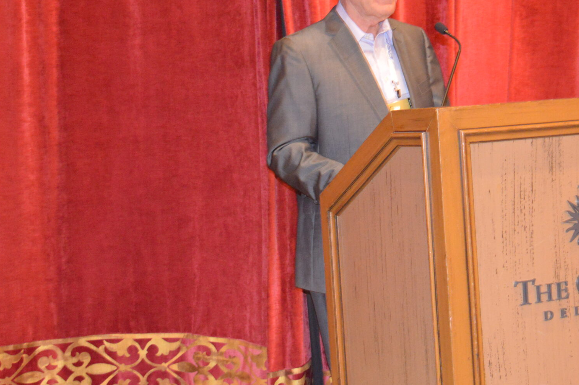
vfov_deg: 17.7
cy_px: 156
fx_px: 1237
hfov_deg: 26.3
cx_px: 354
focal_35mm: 77
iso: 3200
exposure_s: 1/25
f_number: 4.5
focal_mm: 32
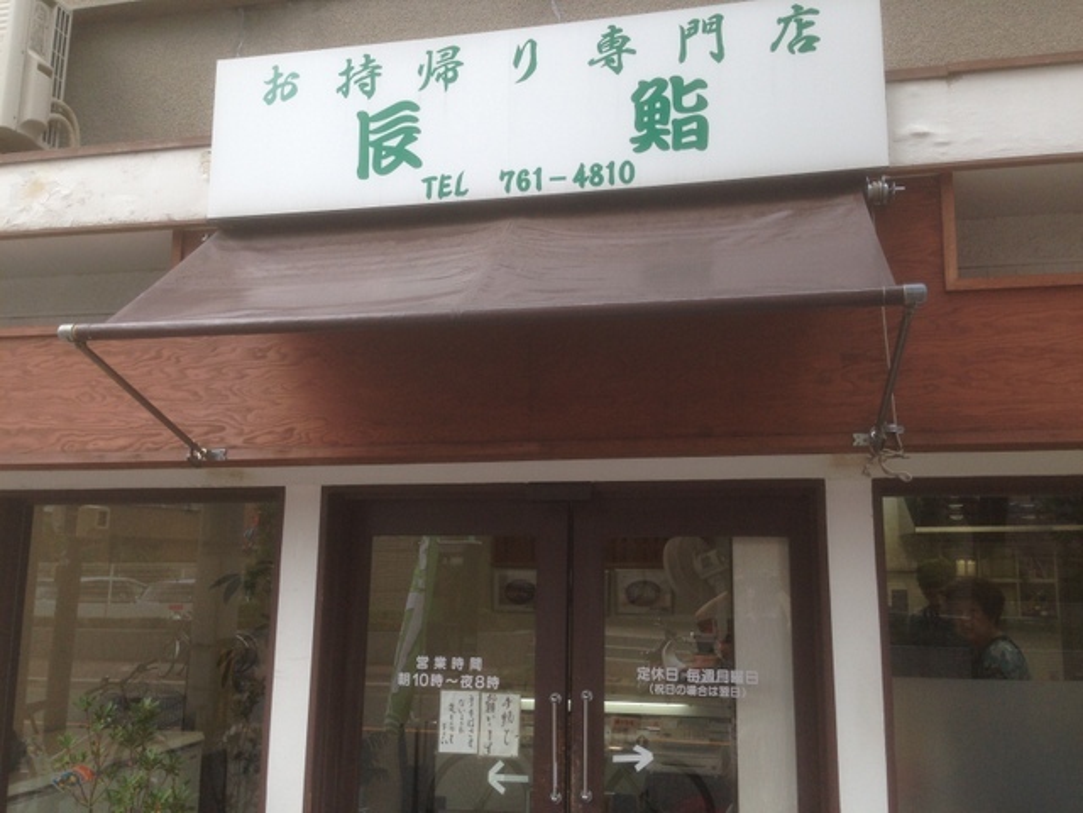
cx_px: 542
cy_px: 406
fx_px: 1032
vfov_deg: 42.9
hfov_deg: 55.4
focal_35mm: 33
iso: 50
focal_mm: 4.12
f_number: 2.4
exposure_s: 1/188
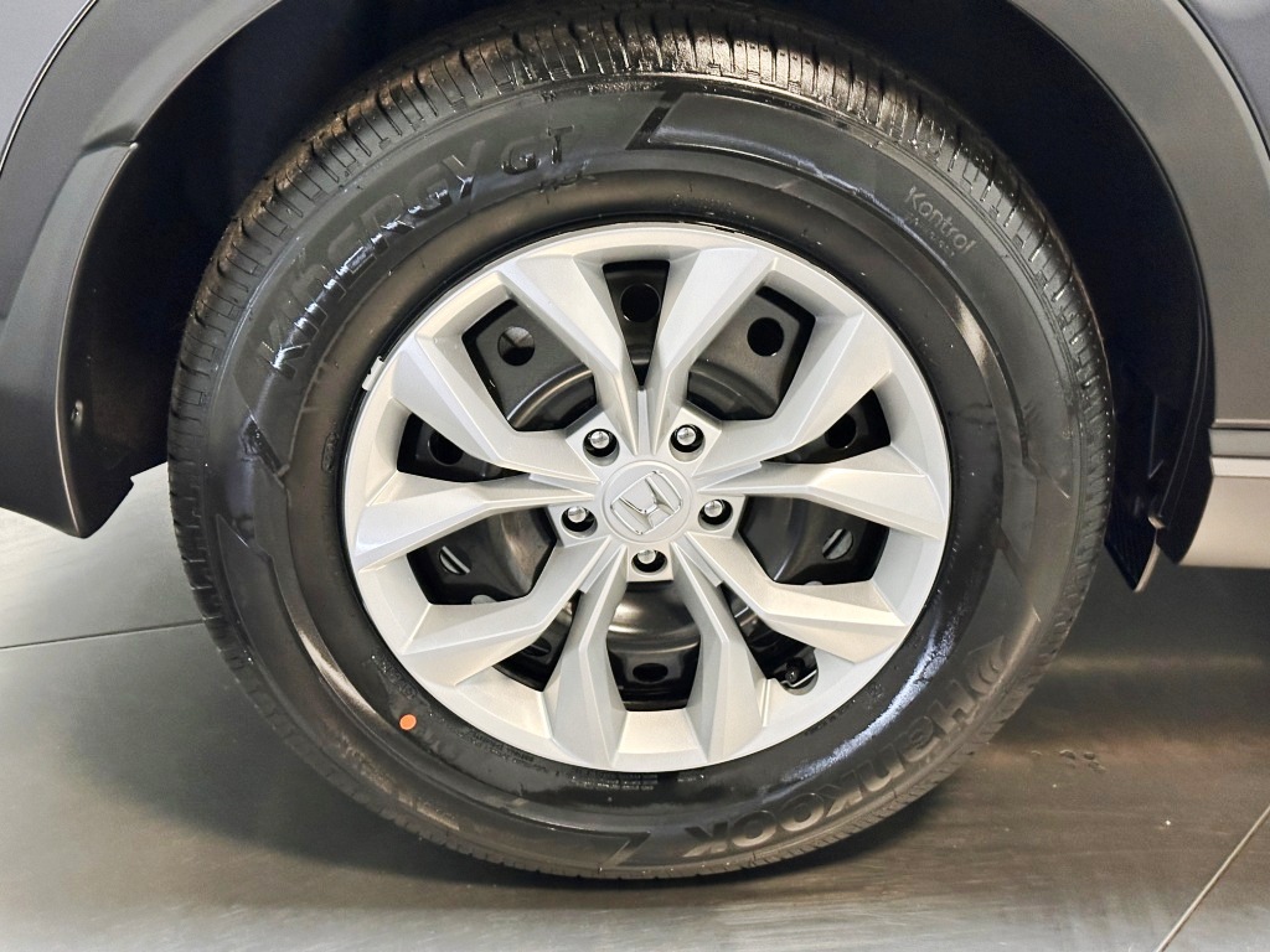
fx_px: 1761
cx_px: 635
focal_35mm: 48
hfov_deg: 39.7
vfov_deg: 30.3
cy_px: 476
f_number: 1.78
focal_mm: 6.86
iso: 500
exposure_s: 1/40
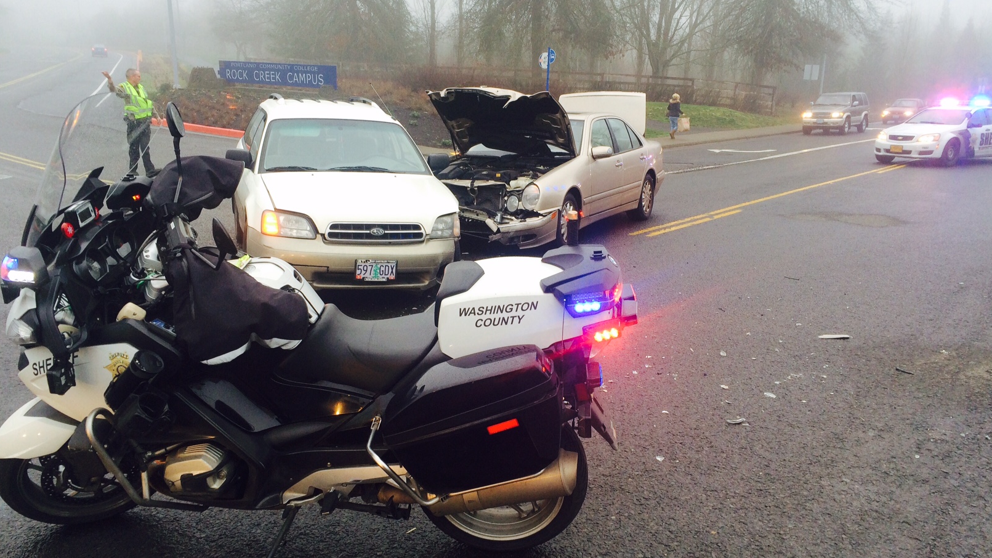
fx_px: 842
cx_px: 494
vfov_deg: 36.7
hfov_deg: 61.0
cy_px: 278
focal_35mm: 32
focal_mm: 4.15
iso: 50
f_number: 2.2
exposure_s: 1/60
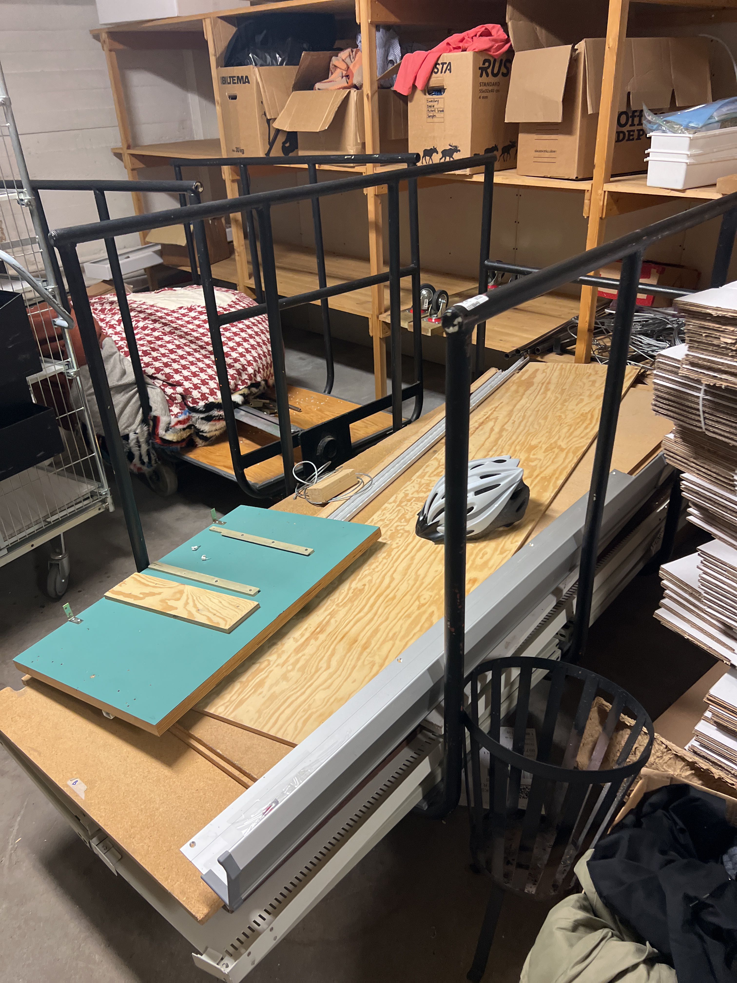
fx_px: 738
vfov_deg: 67.3
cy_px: 492
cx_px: 368
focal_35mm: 26
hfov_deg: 53.1
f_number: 1.5
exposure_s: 1/50
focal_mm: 5.7
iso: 320
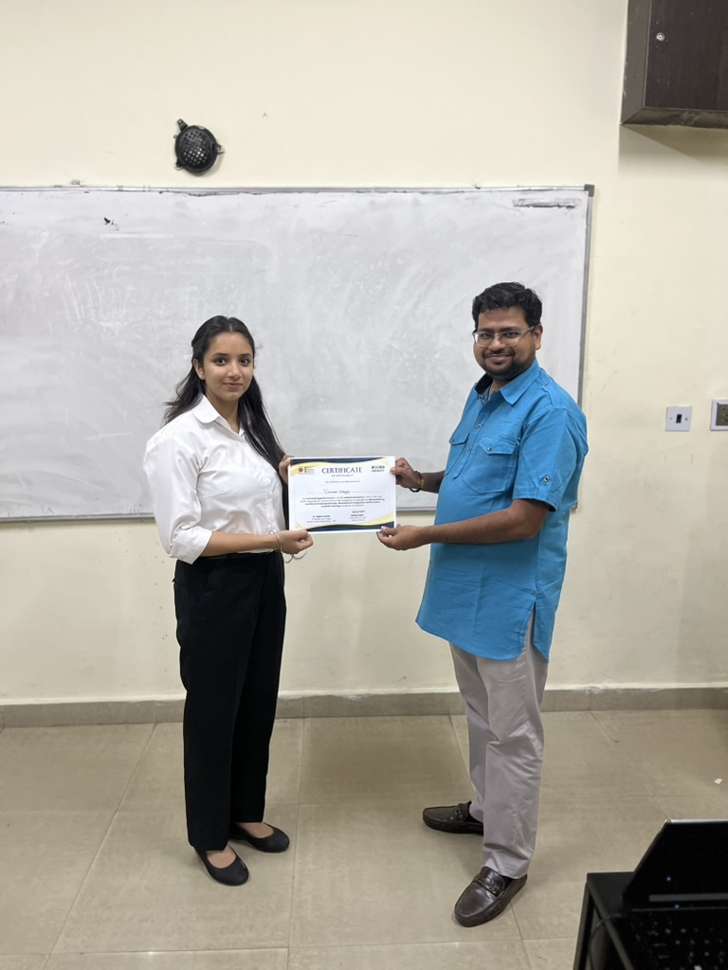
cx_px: 364
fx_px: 729
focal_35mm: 26
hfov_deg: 53.1
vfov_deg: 67.3
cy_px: 485
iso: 250
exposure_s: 1/50
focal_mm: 5.1
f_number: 1.6
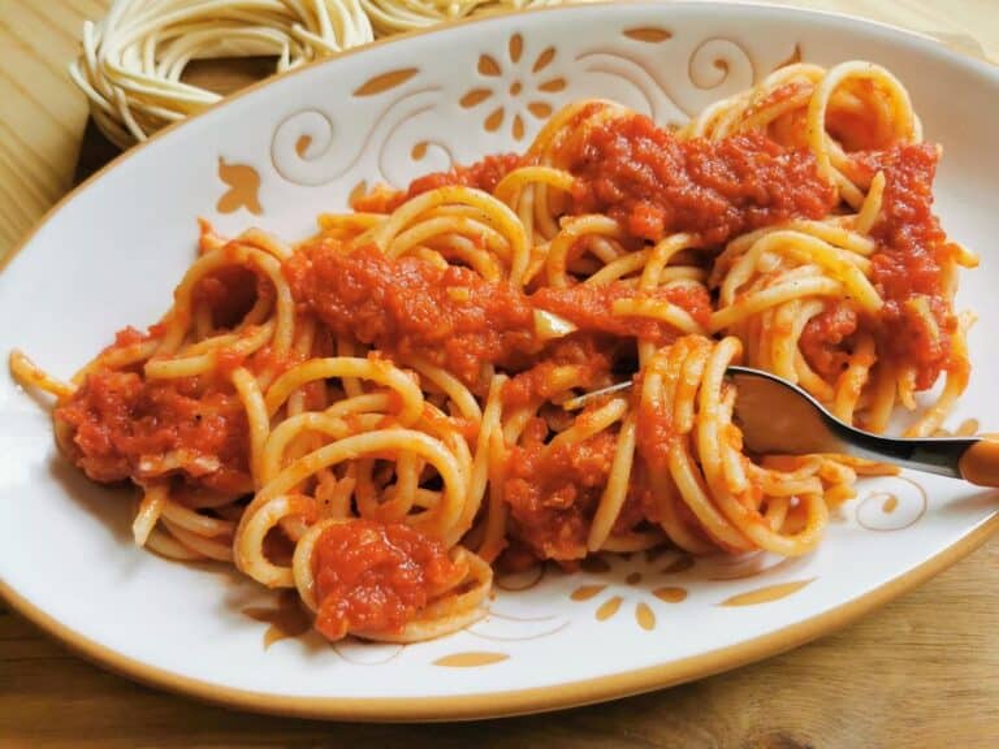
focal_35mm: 27
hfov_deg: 65.3
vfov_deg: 51.4
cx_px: 500
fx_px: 779
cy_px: 374
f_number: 1.6
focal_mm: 5.56
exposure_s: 1/444
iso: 50
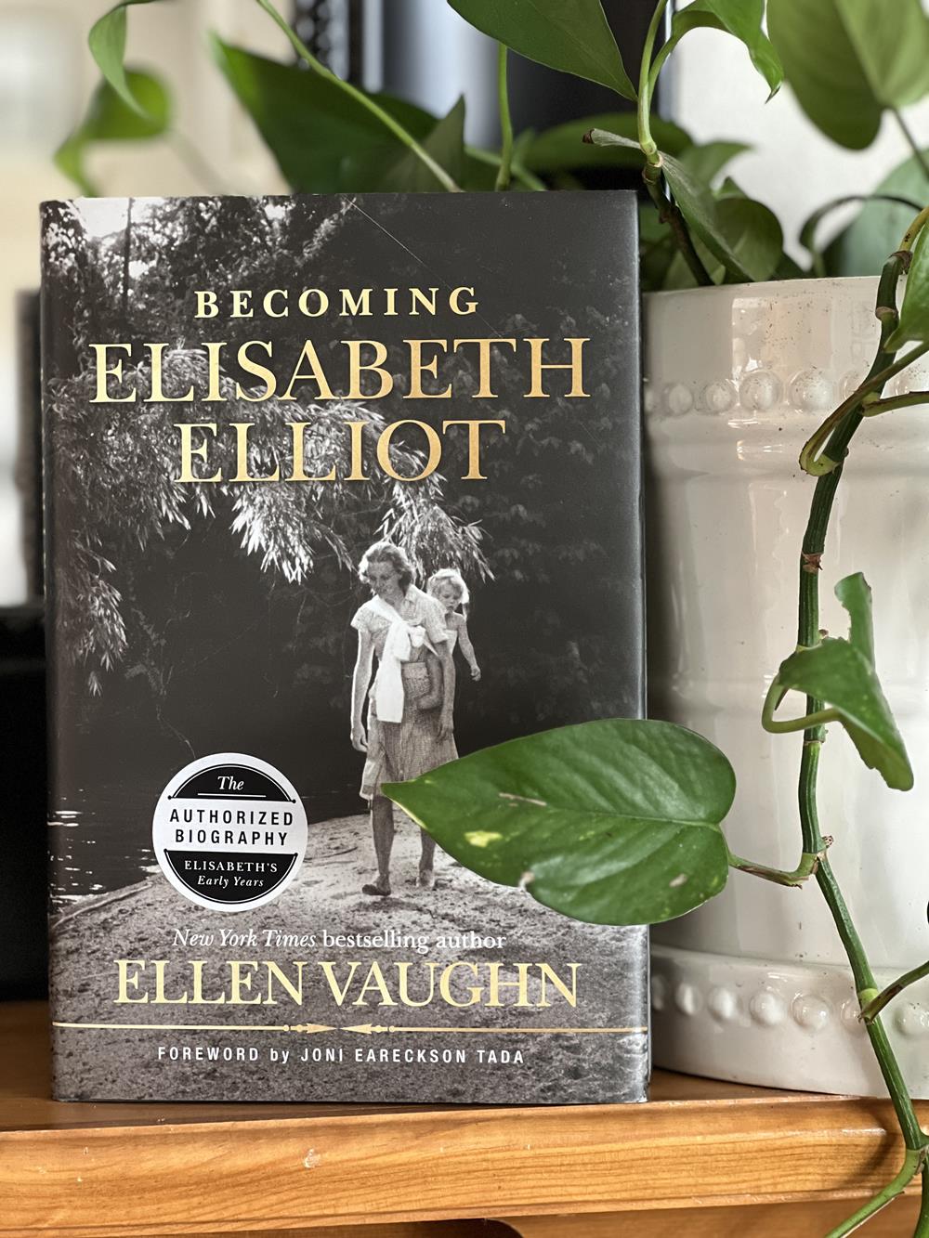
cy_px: 619
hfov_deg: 19.1
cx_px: 464
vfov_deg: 25.3
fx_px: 2755
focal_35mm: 77
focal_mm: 9
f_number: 2.8
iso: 250
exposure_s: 1/40
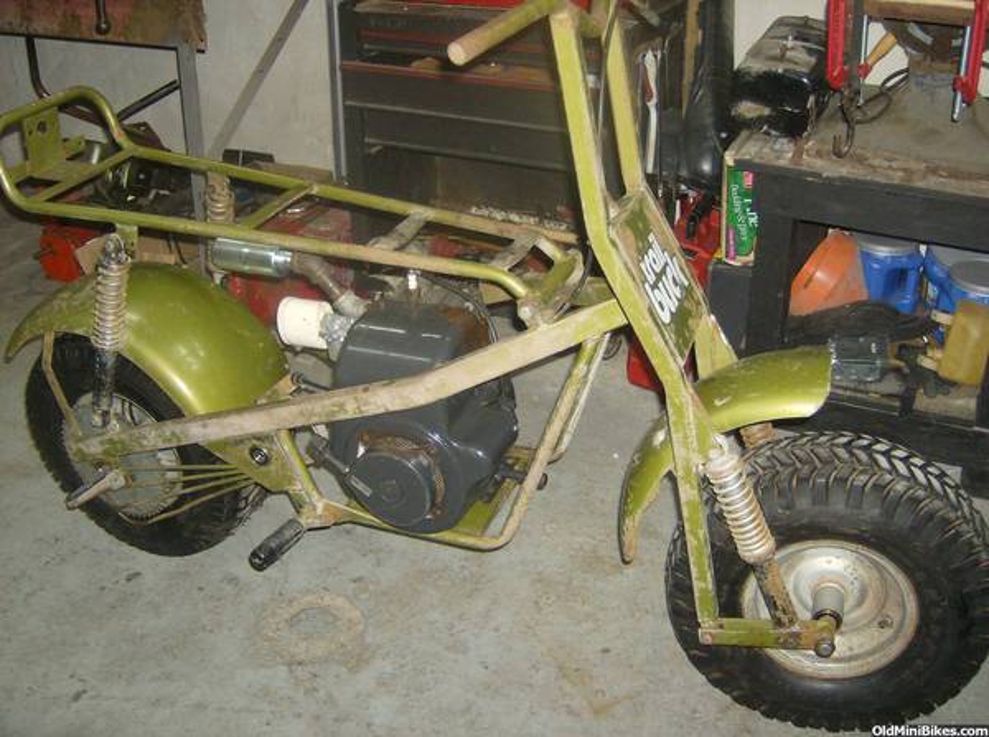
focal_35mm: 36
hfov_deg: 51.5
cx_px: 494
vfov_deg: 39.5
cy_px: 368
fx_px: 1026
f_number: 2.8
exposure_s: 1/60
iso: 200
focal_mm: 6
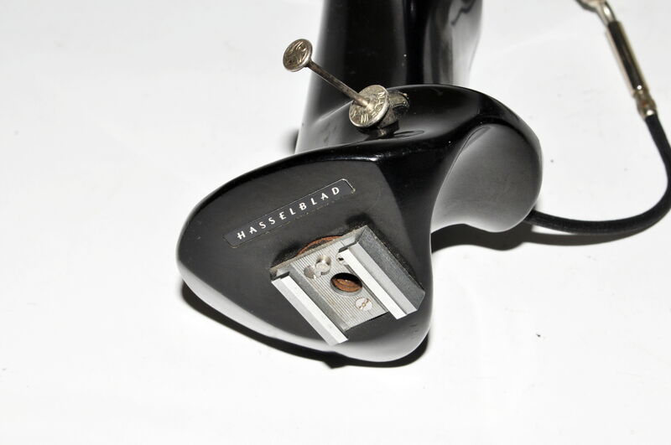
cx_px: 336
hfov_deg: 19.5
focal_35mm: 105
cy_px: 222
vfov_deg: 13.0
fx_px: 1954
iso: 400
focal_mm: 70
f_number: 16
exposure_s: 1/160
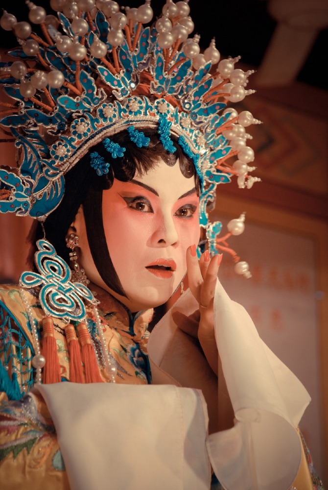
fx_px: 2145
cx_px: 164
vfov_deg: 13.0
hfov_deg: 8.7
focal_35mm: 158
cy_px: 245
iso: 500
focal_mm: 105
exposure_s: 1/50
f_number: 5.6
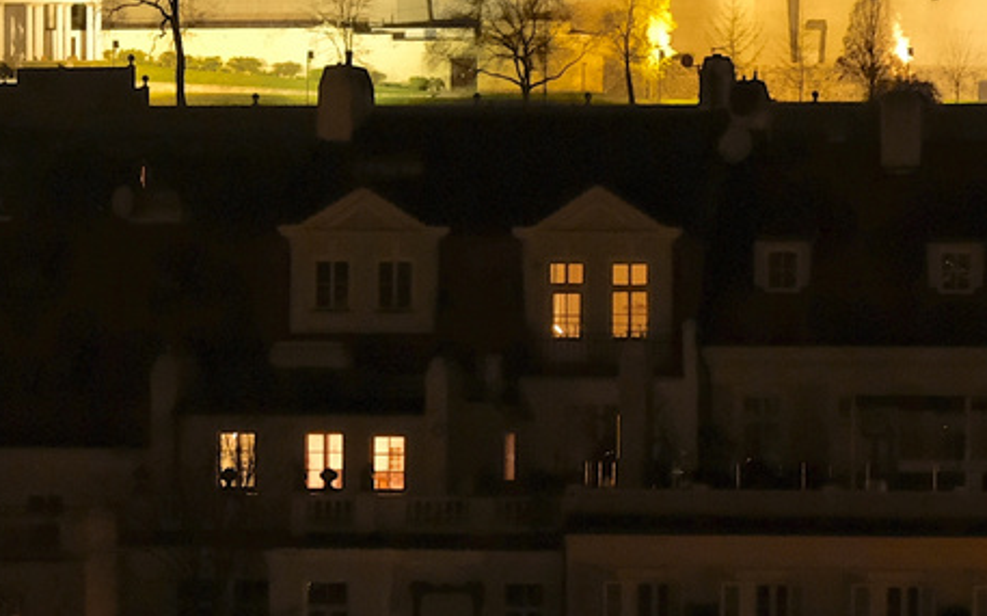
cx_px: 60
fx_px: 8065
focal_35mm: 300
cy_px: 106
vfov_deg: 4.4
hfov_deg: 7.0
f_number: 4.5
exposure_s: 1/20
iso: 4000
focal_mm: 55
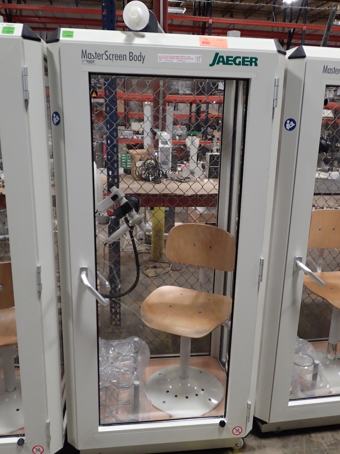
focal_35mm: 30
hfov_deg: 46.8
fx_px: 393
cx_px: 170
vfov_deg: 60.0
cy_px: 227
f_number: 2.3
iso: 400
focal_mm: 5.5
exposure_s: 1/30
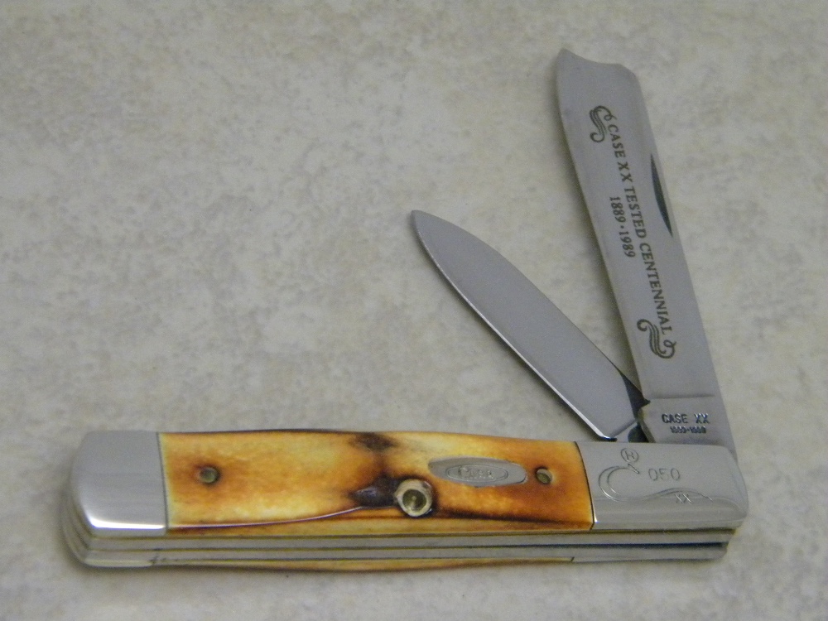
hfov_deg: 18.7
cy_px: 310
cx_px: 414
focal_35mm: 105
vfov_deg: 14.1
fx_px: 2512
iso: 800
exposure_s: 1/29.2
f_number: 4.7
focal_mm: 19
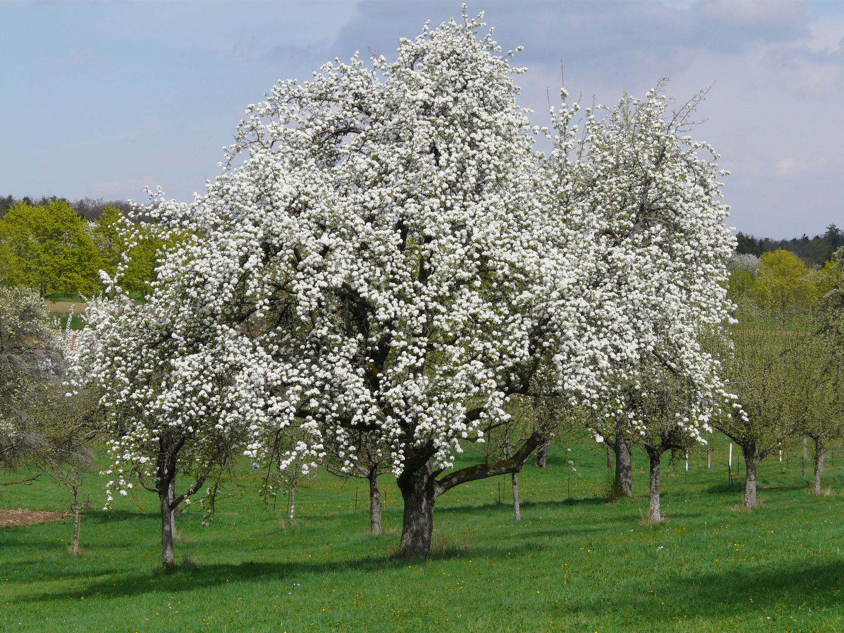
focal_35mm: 120
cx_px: 422
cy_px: 316
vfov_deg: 12.3
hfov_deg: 16.4
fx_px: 2926
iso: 100
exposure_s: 1/500
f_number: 5.6
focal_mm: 19.7
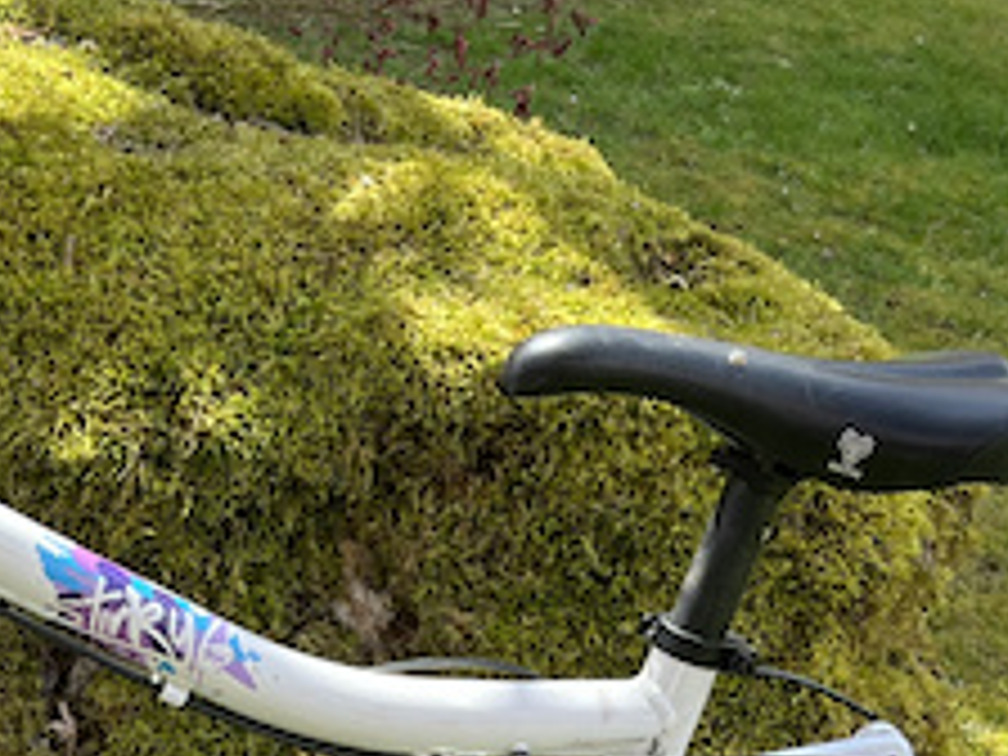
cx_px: 207
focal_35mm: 93
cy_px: 936
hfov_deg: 20.8
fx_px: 2708
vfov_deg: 15.3
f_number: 1.6
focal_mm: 5.1
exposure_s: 1/522
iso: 50
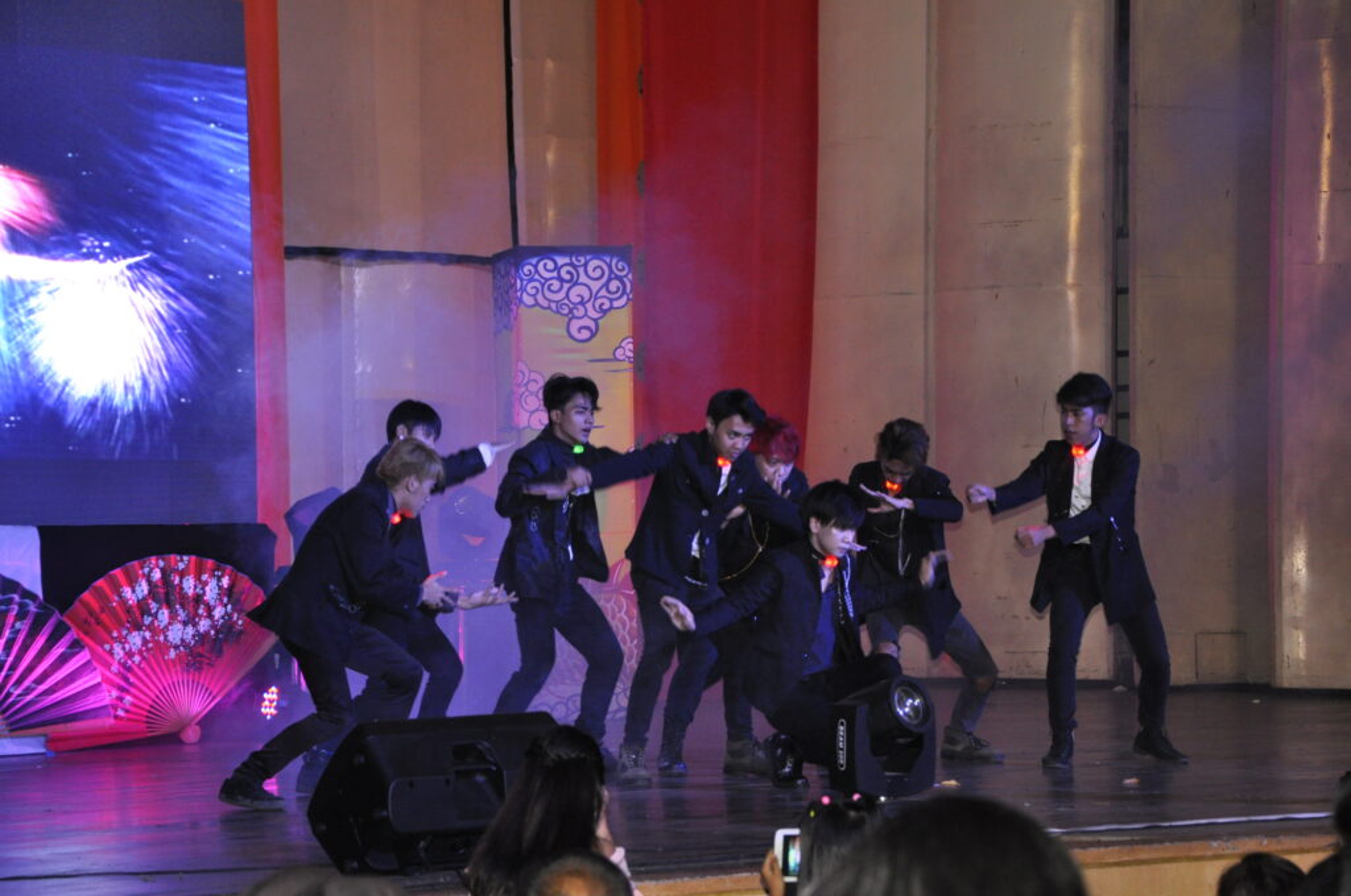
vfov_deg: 13.0
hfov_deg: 19.5
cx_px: 676
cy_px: 448
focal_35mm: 105
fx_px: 3935
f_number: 5.3
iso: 1000
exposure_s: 1/60
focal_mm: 70
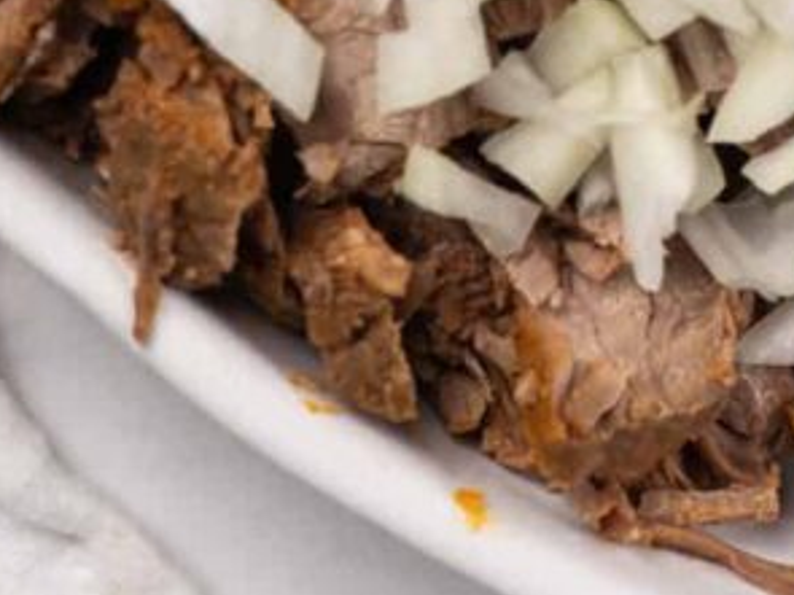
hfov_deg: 5.0
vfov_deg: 3.7
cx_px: 616
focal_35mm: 394
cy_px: -462
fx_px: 9034
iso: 100
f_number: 7.1
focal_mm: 105
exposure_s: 1/200
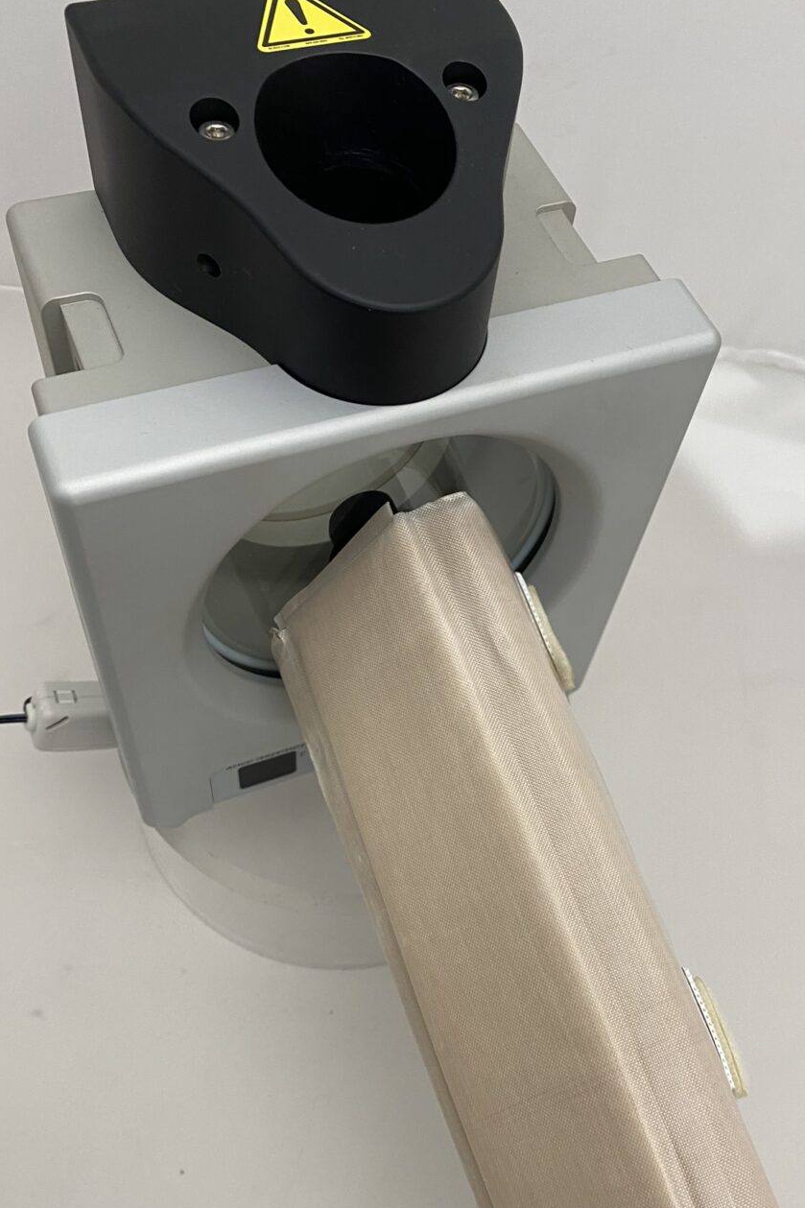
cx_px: 444
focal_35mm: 33
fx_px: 1107
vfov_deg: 56.7
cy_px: 735
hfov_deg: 39.9
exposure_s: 1/64
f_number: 1.8
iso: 100
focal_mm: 4.25
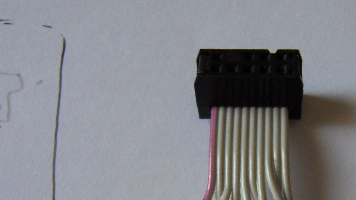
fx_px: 566
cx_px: 258
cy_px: 216
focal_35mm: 60
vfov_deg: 19.3
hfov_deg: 34.3
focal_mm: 5.6
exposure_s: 1/30
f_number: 3.7
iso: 400
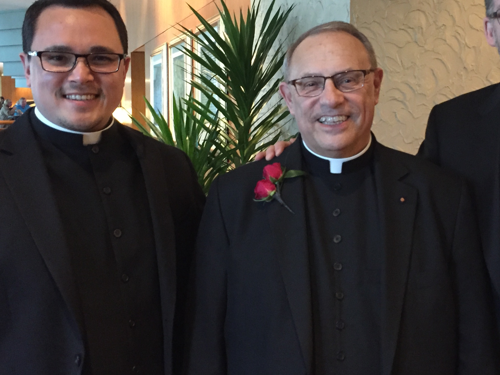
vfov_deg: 31.4
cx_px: 317
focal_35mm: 46
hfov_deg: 40.9
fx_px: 664
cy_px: 144
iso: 320
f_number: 2.2
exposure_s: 1/15
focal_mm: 4.15
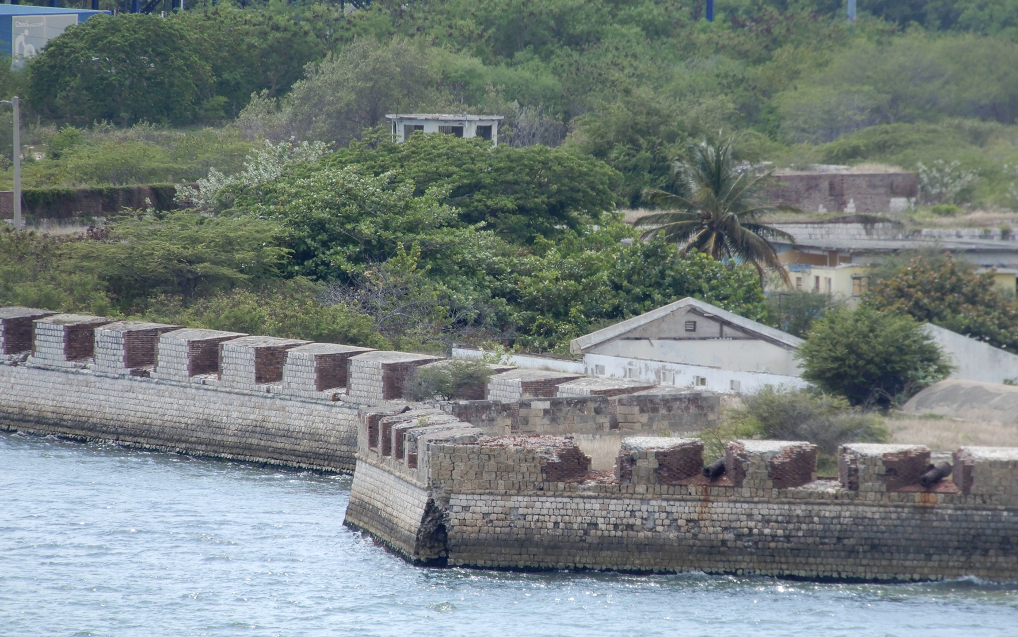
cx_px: 508
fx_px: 14733
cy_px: 341
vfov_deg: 2.5
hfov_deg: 4.0
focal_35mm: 531
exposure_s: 1/250
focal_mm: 89.2
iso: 100
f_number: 6.3
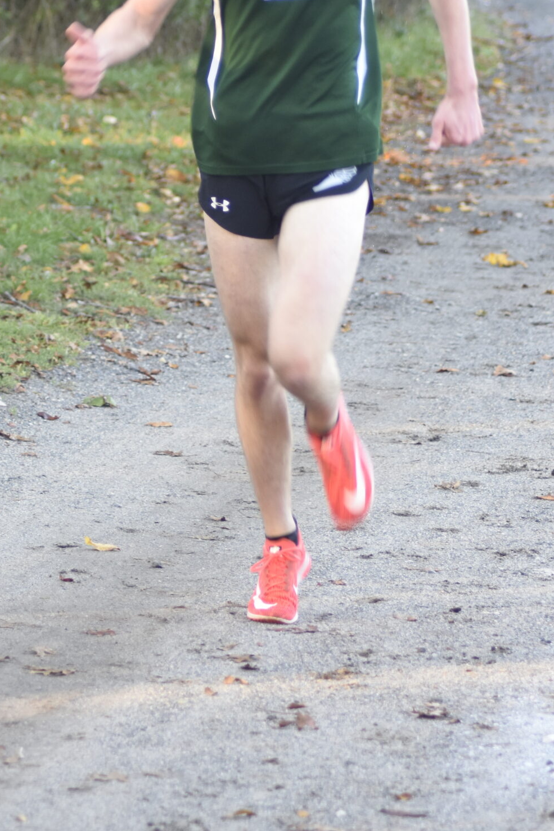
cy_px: 187
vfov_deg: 7.9
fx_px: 6000
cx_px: 252
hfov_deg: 5.3
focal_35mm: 260
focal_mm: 100
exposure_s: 1/160
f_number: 4
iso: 640
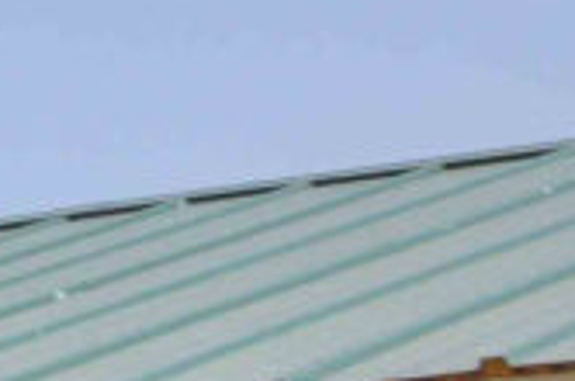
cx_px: -1548
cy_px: 312
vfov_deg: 5.4
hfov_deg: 6.7
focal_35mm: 254
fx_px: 4049
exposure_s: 1/160
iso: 200
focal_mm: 22
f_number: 13
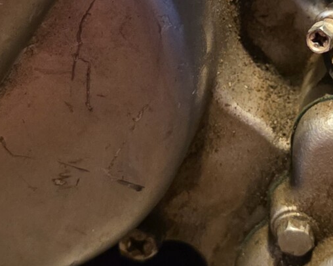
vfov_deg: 13.2
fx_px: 1133
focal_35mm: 115
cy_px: 9
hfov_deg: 16.7
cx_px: 197
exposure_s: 1/60
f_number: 1.7
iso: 2000
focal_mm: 6.3
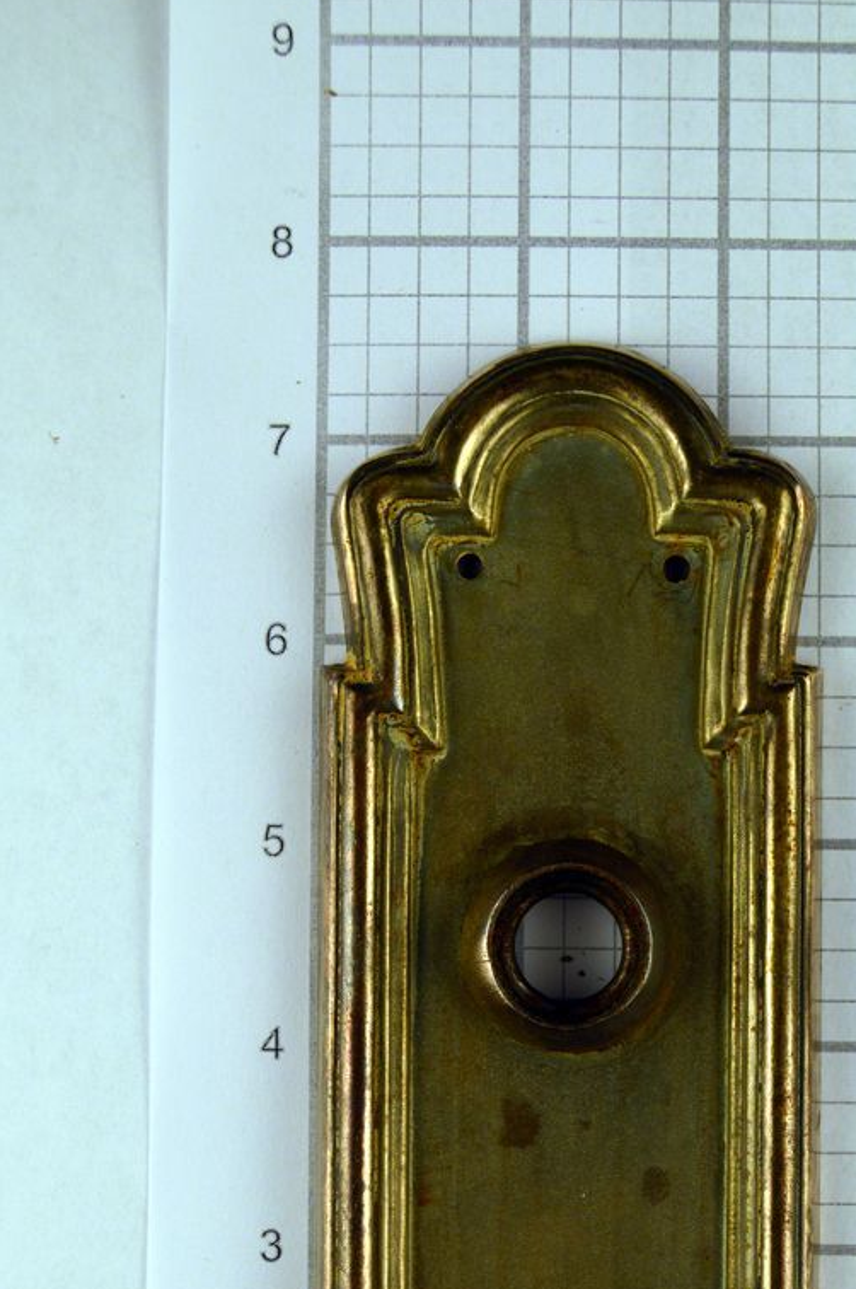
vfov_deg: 35.7
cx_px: 568
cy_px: 946
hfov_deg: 24.5
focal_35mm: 55
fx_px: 1960
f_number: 5.6
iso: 160
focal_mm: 23
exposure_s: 1/60
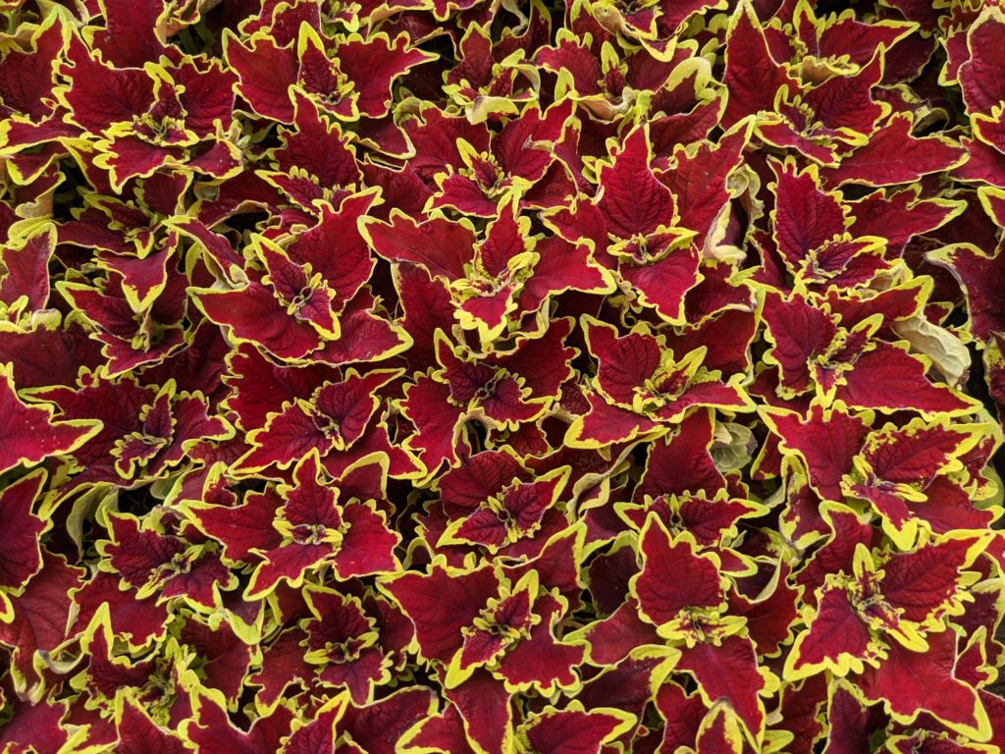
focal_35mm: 27
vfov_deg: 51.4
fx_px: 784
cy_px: 377
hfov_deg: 65.3
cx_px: 502
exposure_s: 1/571
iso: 53
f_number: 1.73
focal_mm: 4.38
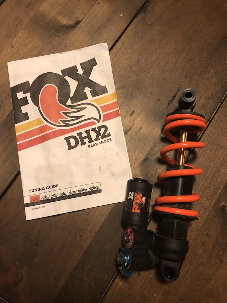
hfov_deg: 49.7
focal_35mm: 28
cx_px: 114
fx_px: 245
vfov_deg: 63.4
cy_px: 152
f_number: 1.8
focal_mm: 3.99
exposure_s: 1/11
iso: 100
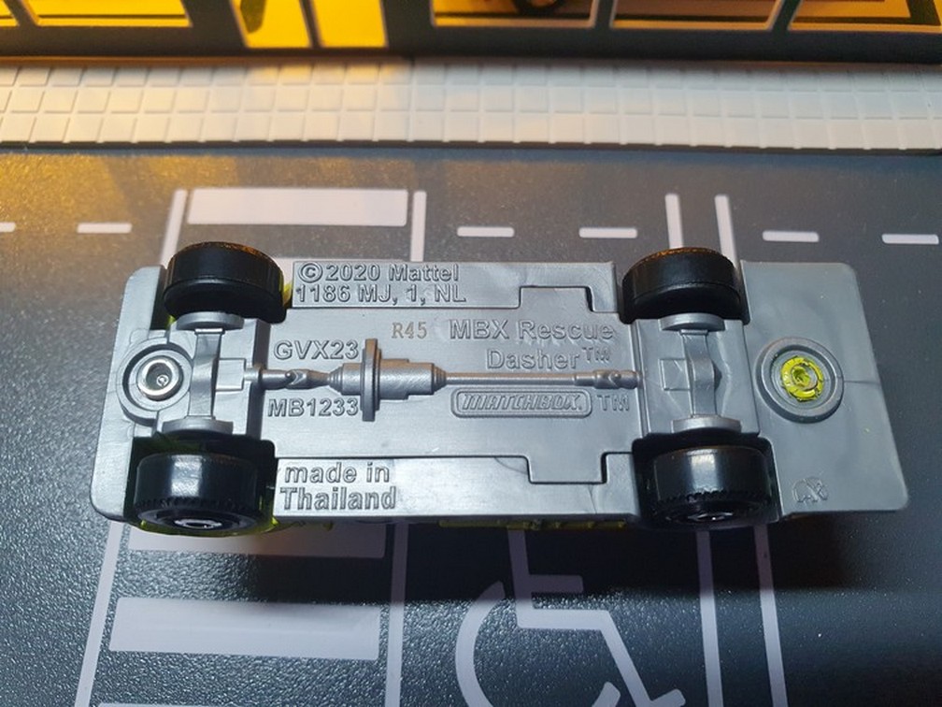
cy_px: 354
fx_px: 708
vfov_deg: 53.1
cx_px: 471
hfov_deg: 67.3
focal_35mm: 26
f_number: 2.4
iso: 200
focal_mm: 4.32
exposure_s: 1/100
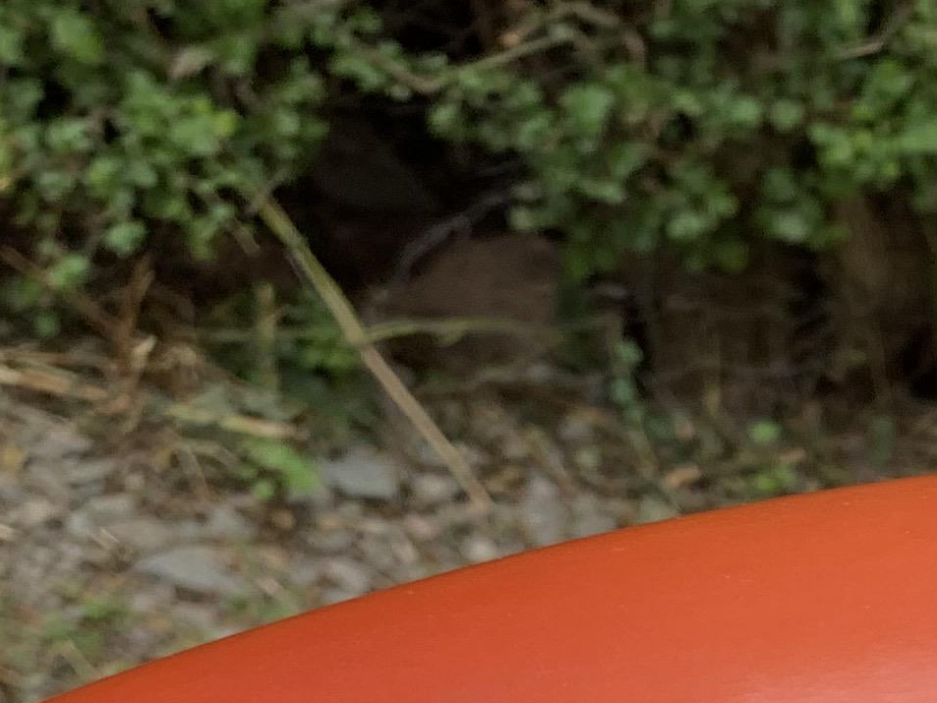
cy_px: 1446
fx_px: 2978
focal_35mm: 110
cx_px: 1132
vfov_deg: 11.9
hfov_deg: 17.1
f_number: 1.8
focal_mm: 4.25
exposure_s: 1/141
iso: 25
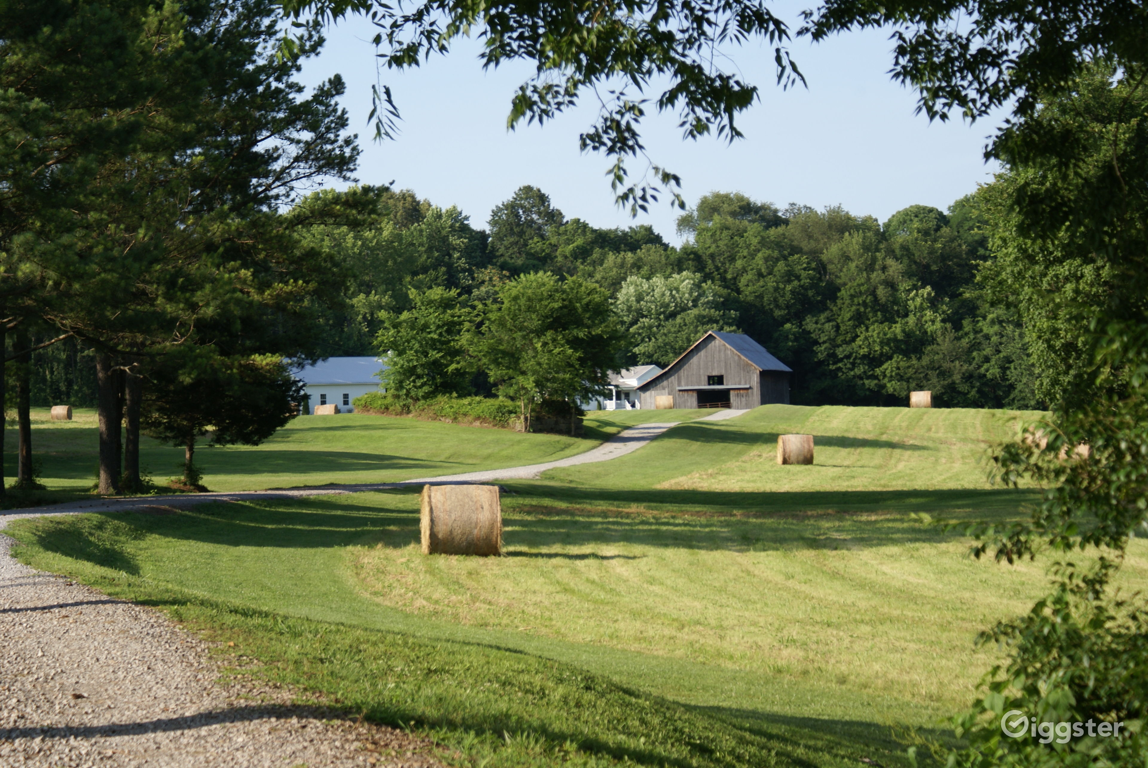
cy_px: 384
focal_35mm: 90
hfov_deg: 22.6
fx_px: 2873
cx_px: 574
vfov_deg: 15.2
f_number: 5.6
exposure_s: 1/320
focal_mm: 60
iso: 100
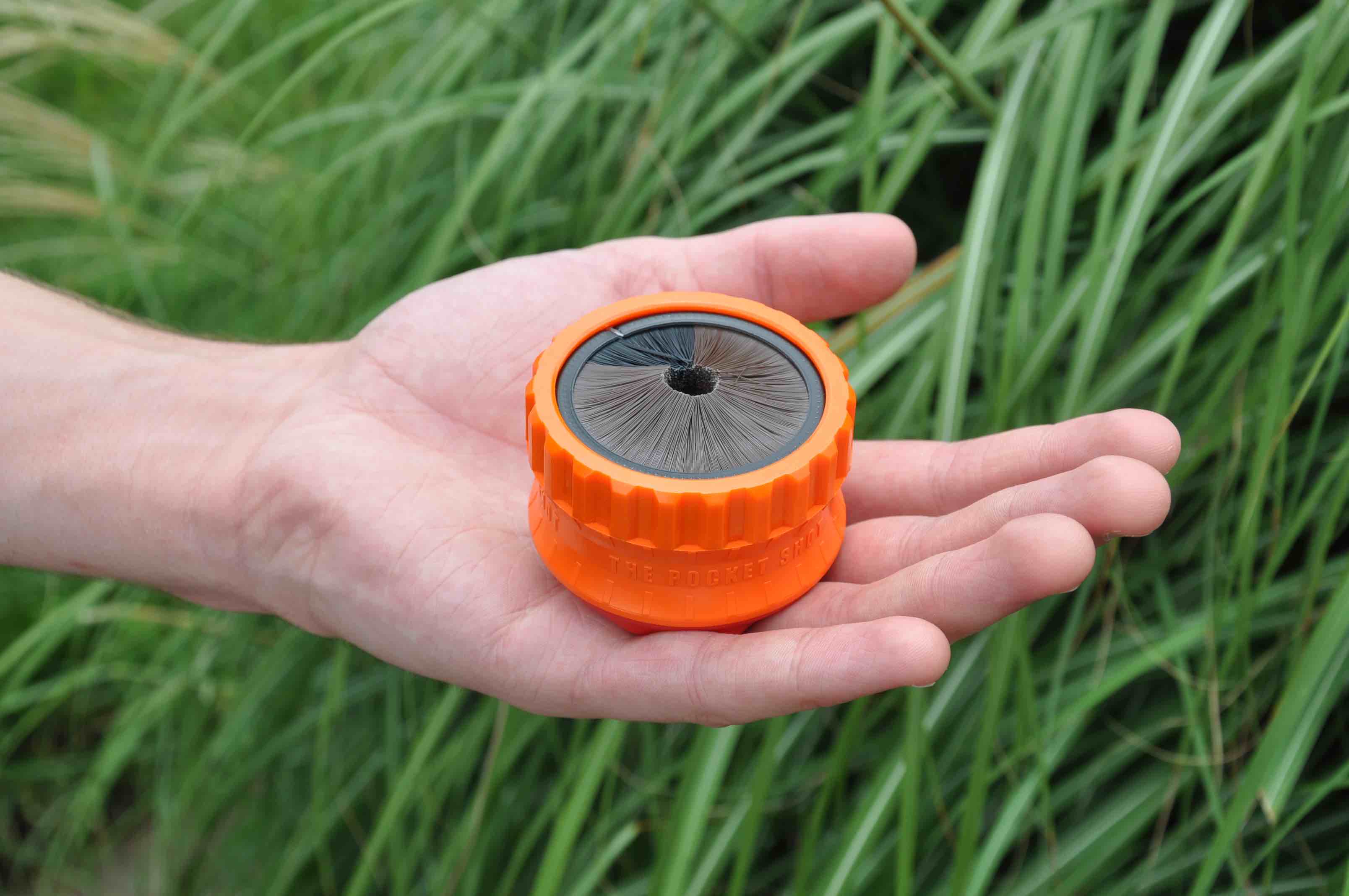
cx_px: 674
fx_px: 2358
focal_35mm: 63
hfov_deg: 31.9
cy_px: 448
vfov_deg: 21.5
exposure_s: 1/320
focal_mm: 42
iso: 200
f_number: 9
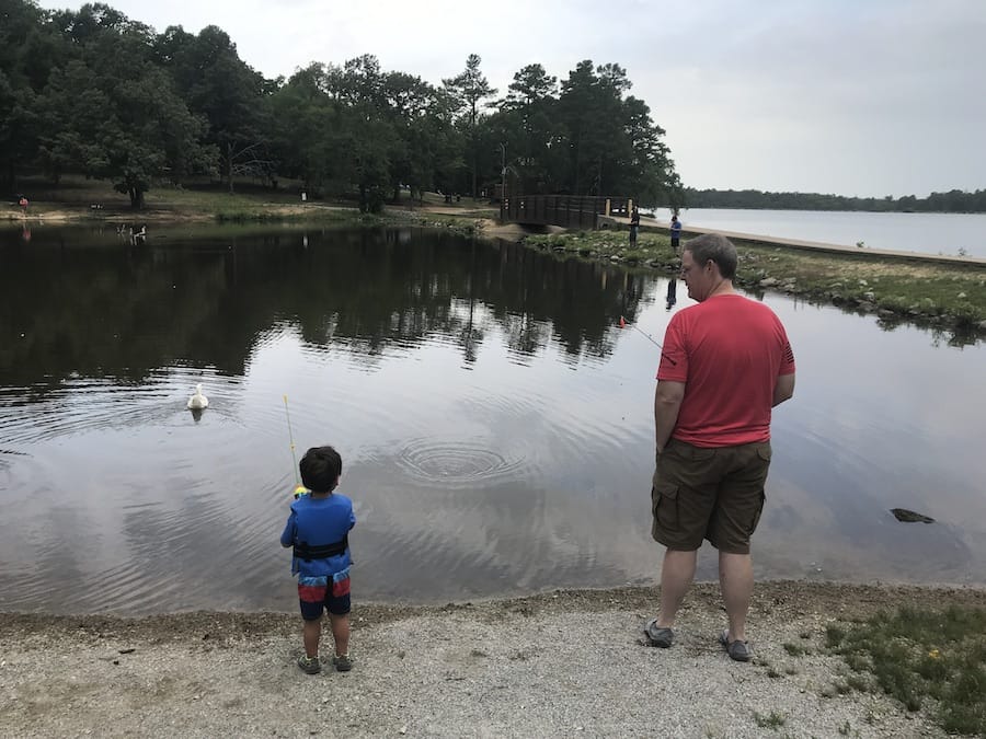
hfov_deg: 63.4
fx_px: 798
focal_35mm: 28
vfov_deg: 49.7
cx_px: 493
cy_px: 370
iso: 20
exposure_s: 1/1018
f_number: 1.8
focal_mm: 3.99
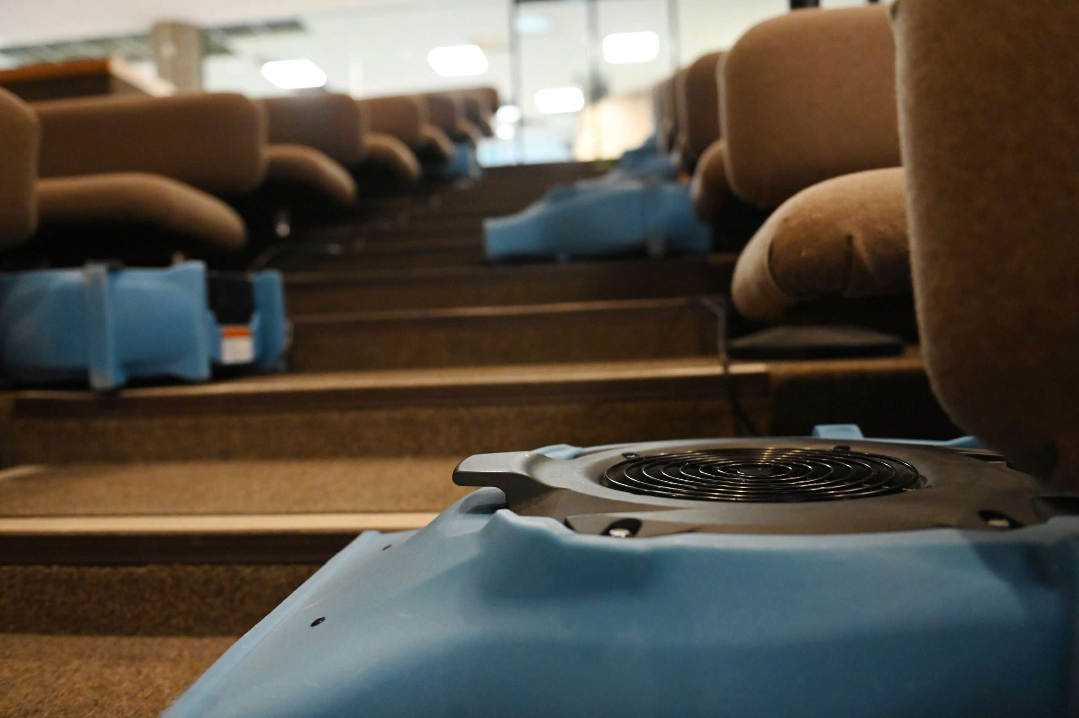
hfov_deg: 63.7
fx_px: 869
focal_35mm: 29
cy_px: 359
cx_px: 540
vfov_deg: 44.9
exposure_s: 1/125
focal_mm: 29
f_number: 2.8
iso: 8000
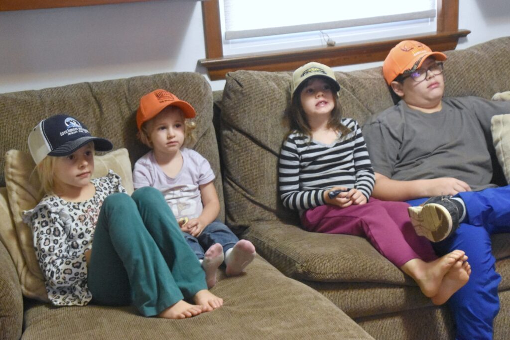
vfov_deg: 25.7
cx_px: 255
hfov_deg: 37.9
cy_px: 170
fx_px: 743
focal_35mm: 52
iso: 5600
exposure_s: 1/60
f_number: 4.5
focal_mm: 35
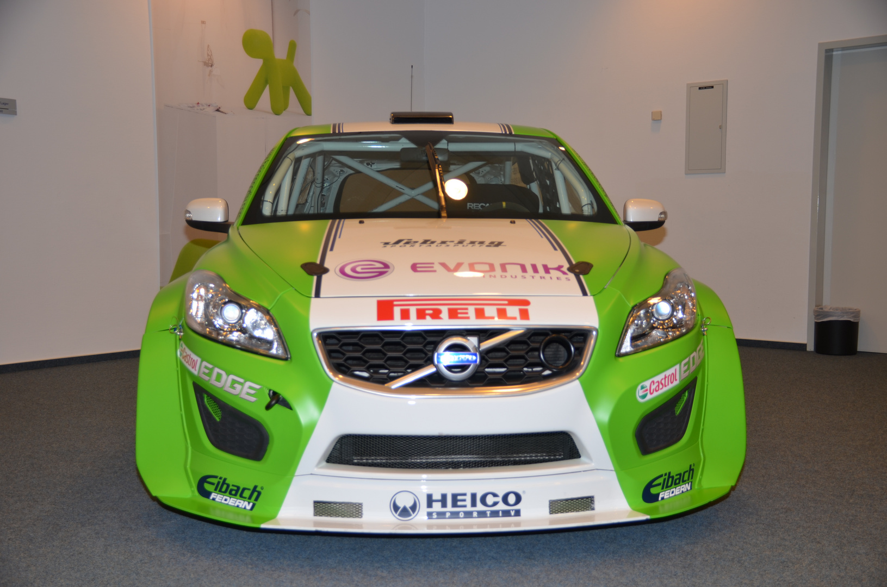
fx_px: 1033
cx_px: 444
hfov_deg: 46.5
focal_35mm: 42
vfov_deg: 31.8
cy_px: 294
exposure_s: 1/25
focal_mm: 28
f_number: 4.2
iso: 100
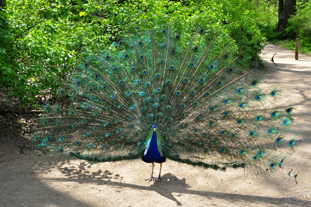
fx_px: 388
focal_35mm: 45
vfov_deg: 29.8
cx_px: 156
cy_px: 104
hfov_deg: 43.7
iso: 800
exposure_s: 1/180
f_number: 16
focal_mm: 30
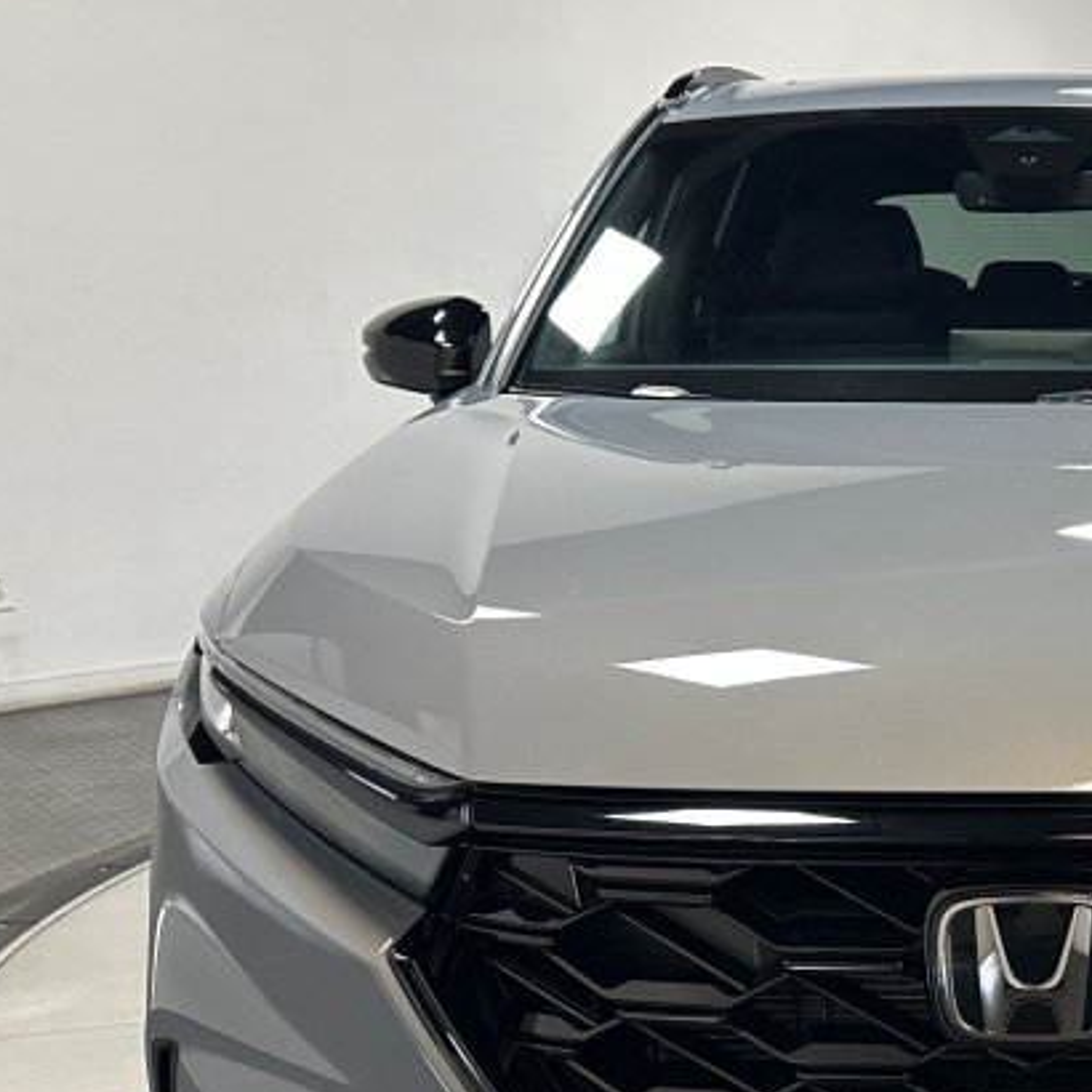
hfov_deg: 30.6
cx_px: 1009
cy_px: 828
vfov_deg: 31.6
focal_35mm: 53
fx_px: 1892
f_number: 1.78
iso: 250
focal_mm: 6.86
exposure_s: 1/60
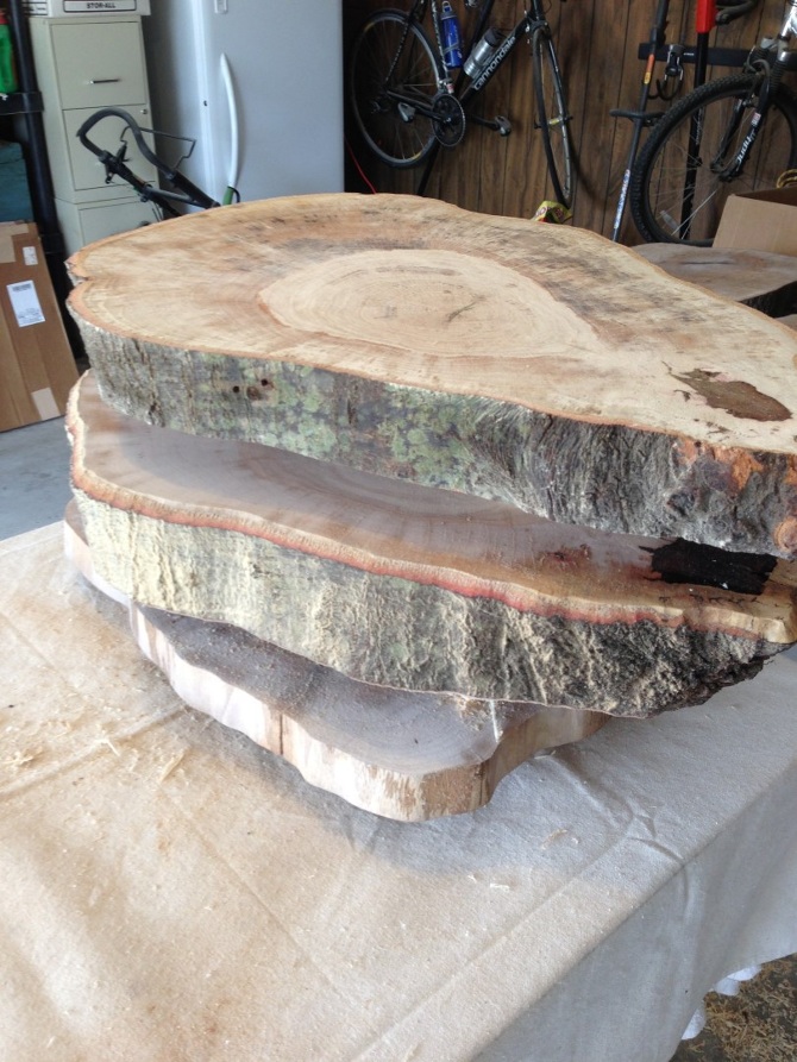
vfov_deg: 55.3
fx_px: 1013
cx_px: 398
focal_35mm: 33
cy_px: 531
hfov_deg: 43.0
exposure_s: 1/30
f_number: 2.4
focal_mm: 4.13
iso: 64
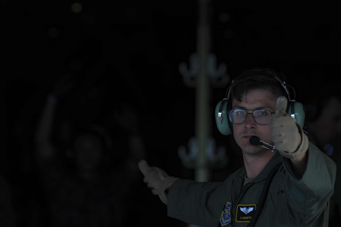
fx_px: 2841
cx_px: 170
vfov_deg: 4.6
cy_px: 114
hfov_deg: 6.9
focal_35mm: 300
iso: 200
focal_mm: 200
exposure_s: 1/200
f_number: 4
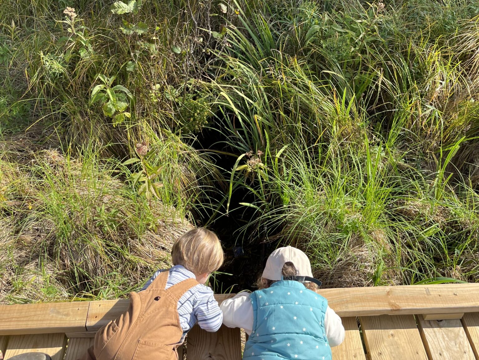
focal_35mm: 26
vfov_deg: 53.1
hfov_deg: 67.3
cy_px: 180
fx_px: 360
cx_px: 240
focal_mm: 5.1
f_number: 1.6
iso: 50
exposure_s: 1/885
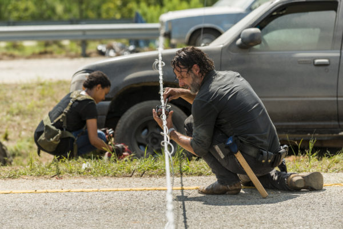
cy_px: 114
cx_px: 172
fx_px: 1620
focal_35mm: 170
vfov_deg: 8.1
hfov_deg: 12.1
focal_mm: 170
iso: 200
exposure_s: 1/800
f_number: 4.5
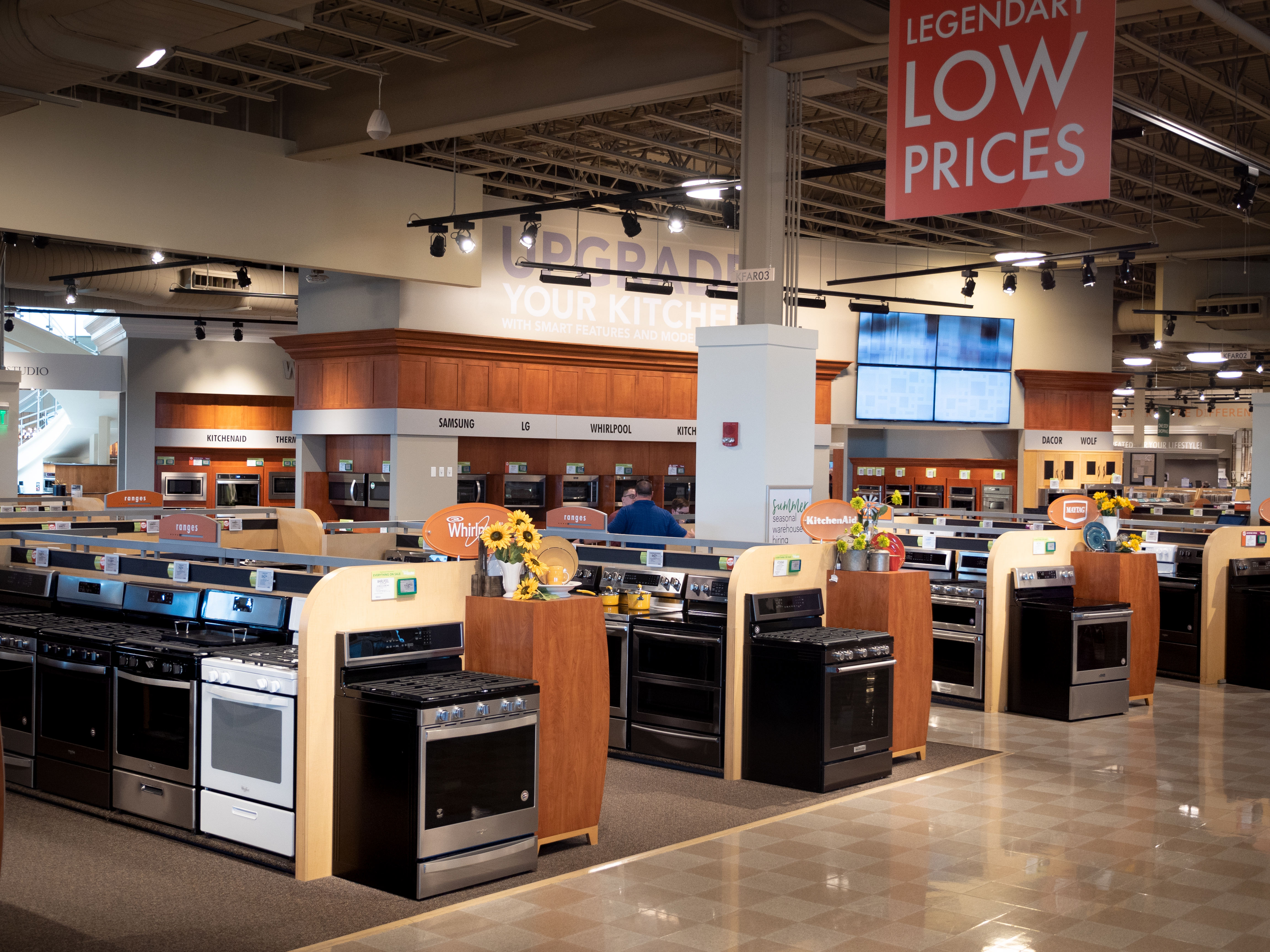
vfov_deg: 34.3
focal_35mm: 42
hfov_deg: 44.8
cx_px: 635
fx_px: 1541
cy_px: 476
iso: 400
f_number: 2.8
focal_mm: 21
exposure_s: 1/50
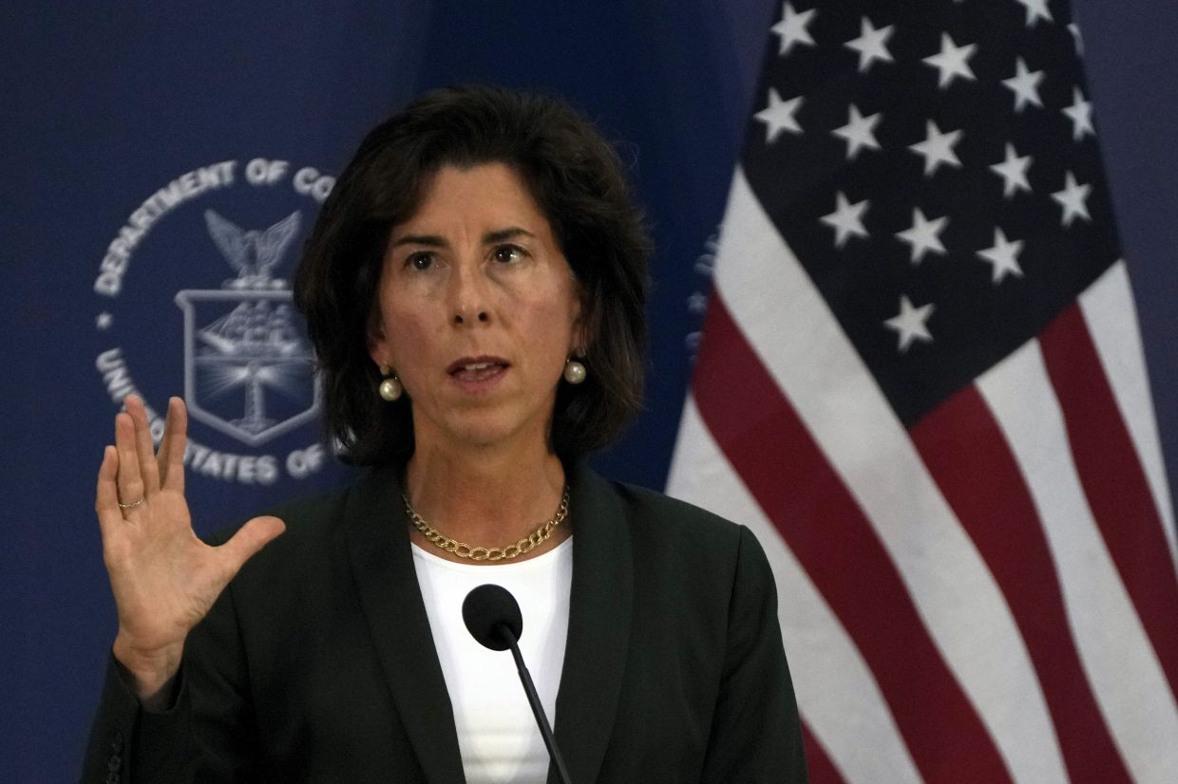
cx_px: 589
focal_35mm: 397
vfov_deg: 3.5
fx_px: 12986
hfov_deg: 5.2
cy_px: 392
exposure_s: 1/640
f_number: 5.6
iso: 2500
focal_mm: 397
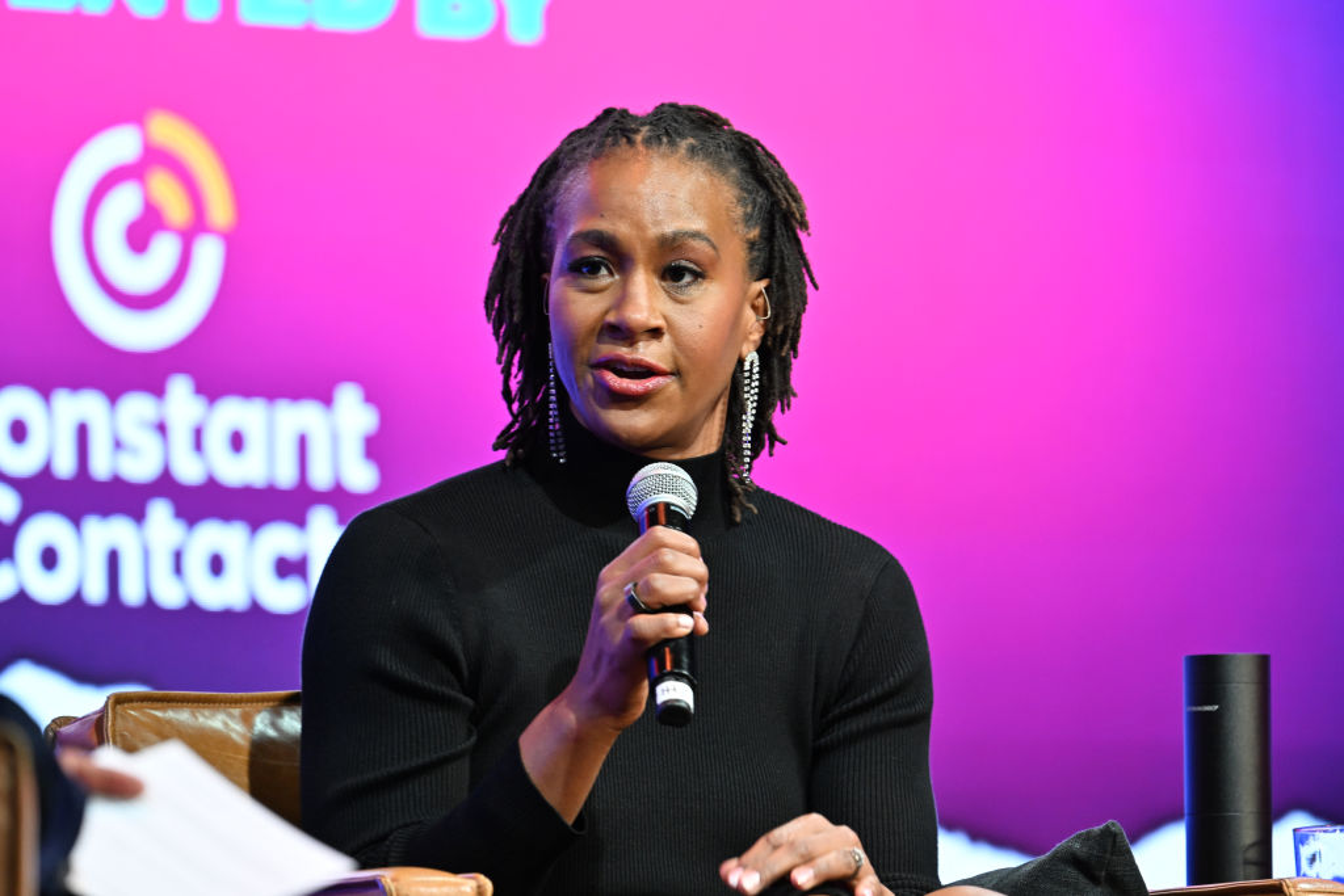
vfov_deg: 2.9
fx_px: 17548
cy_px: 448
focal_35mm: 470
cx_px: 672
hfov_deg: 4.4
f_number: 6.3
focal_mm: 470
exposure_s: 1/60
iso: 1600
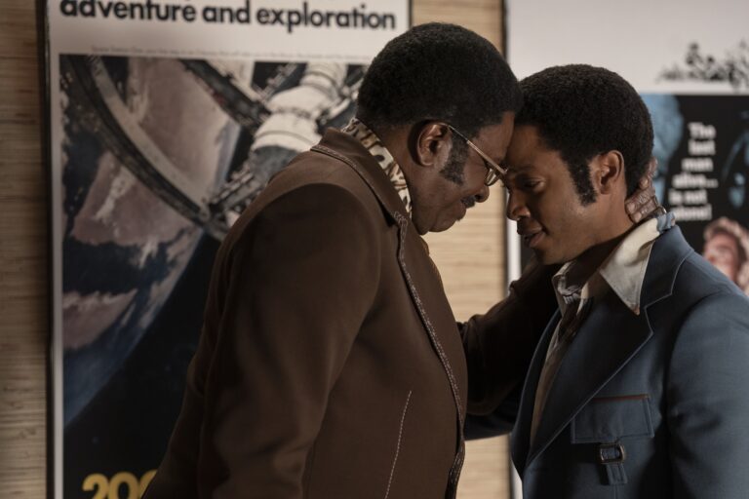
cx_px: 374
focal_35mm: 134
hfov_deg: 15.3
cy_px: 250
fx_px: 2788
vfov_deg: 10.2
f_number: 3.5
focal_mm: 134
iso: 2000
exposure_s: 1/125
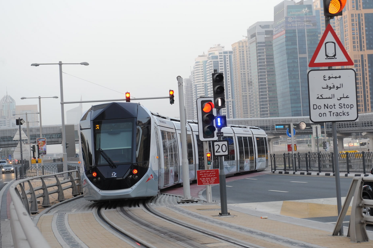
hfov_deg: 23.9
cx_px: 206
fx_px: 880
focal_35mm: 85
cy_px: 133
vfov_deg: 16.0
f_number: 5
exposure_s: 1/100
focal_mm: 70
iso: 400
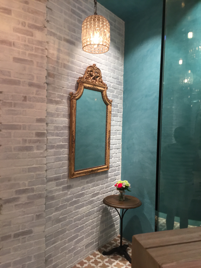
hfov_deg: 48.2
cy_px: 134
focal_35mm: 29
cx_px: 100
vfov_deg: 61.7
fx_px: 225
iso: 50
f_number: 2.2
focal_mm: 4.15
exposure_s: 1/15
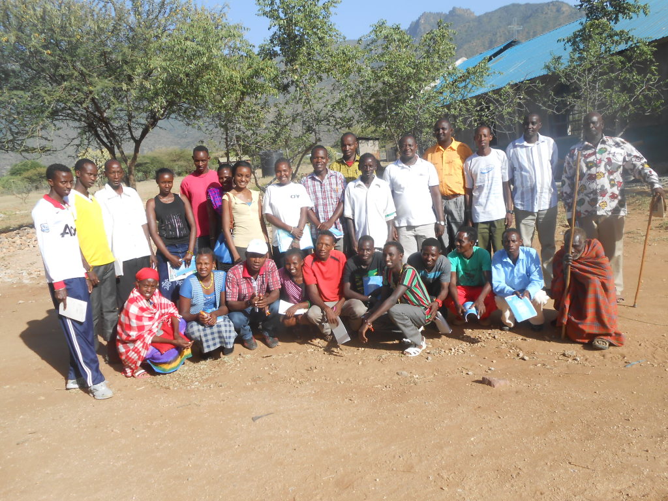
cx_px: 334
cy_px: 250
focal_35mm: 26
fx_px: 502
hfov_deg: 67.3
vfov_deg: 53.1
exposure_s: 1/500
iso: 80
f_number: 3.5
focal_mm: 4.6
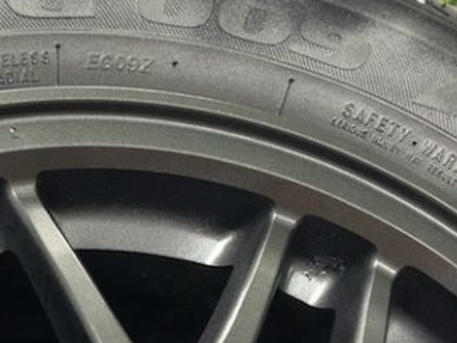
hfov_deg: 24.2
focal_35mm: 78
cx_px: 38
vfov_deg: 18.0
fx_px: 1030
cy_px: 402
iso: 50
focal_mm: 4.13
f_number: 2.4
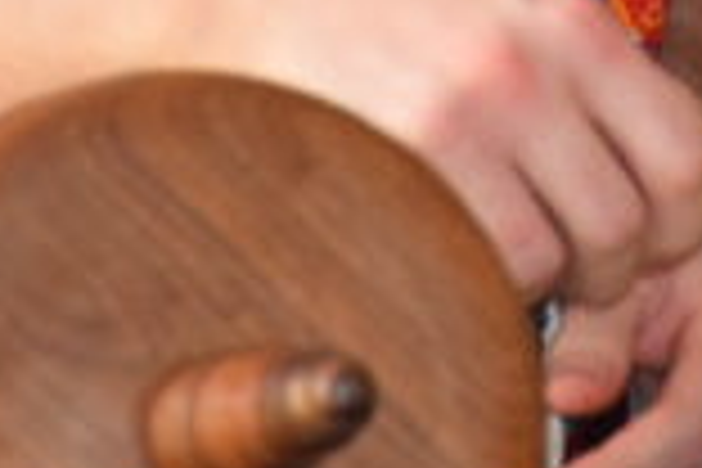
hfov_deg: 1.5
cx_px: 1058
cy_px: -848
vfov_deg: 1.0
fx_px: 26908
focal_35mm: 1380
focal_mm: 140
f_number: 5.6
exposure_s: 1/80
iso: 800
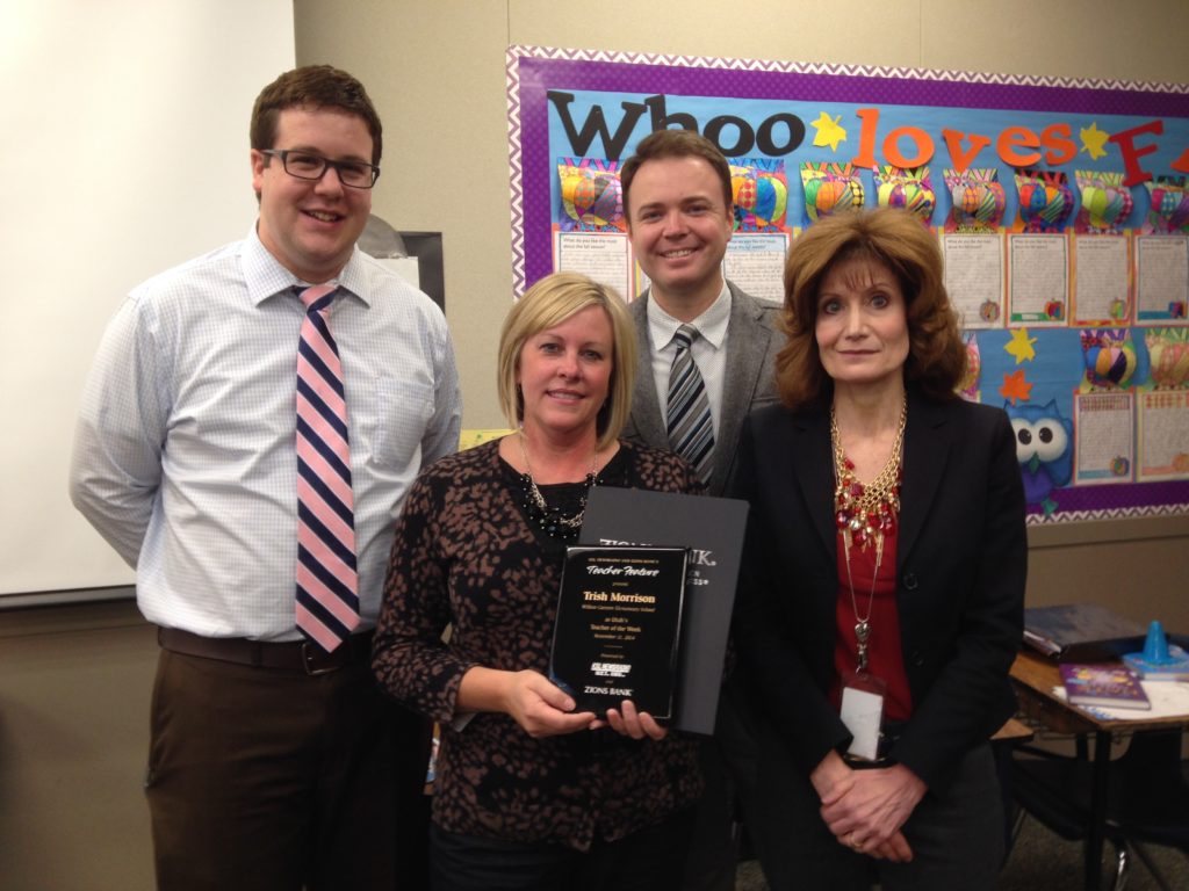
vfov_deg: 42.9
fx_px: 1133
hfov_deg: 55.4
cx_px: 594
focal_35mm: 33
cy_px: 446
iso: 64
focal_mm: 4.12
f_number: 2.4
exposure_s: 1/20
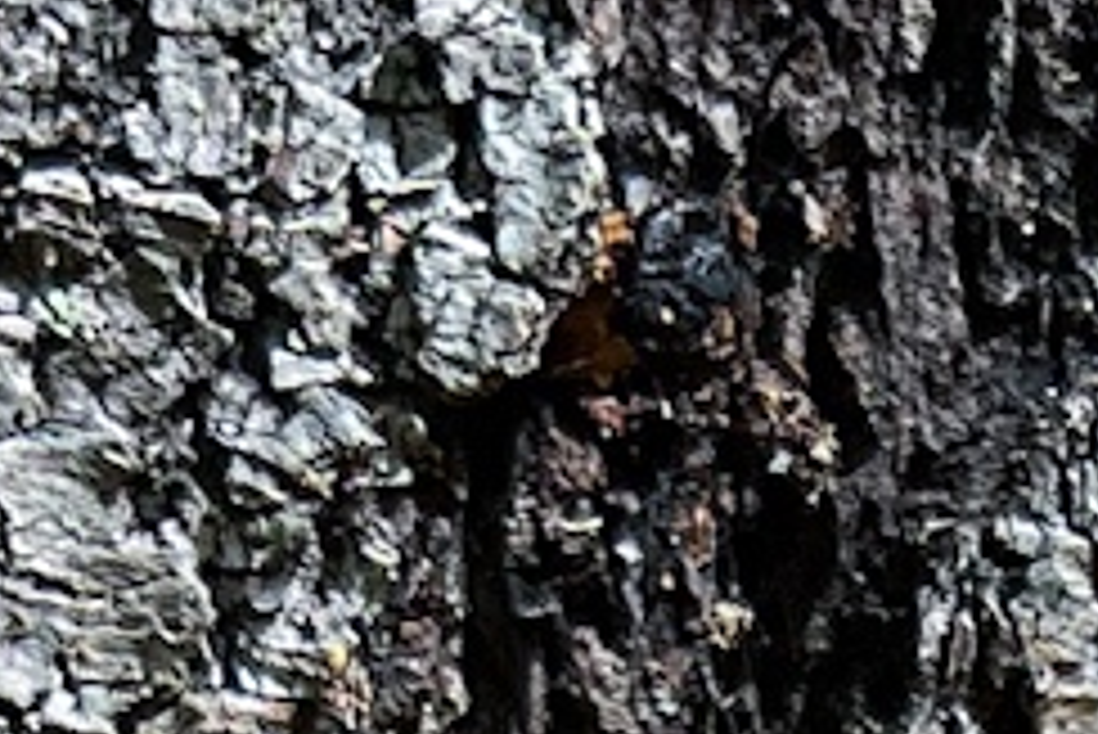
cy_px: 3125
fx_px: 6927
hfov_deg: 8.9
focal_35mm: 227
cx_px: 1598
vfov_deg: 5.2
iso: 50
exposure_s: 1/630
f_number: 1.5
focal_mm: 5.7
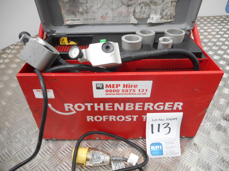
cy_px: 86
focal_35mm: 25
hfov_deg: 69.4
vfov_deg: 54.9
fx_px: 165
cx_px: 114
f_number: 3.7
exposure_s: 1/30
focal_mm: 4.5
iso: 400
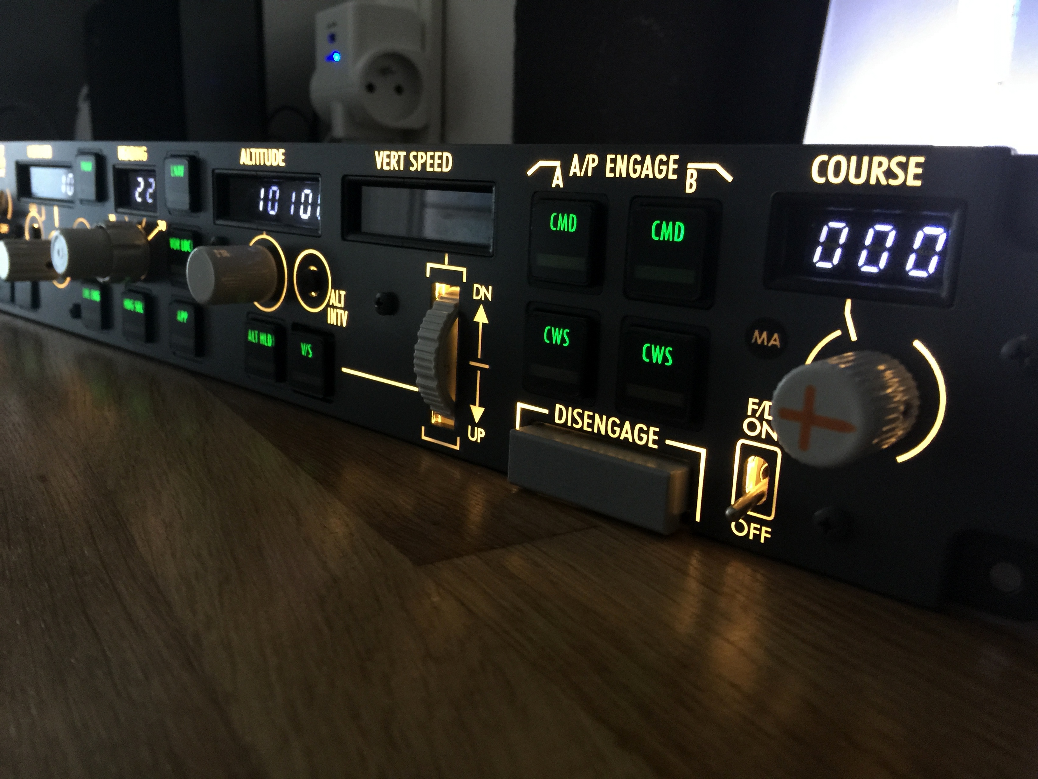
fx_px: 870
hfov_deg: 61.7
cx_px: 519
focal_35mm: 29
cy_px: 390
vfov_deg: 48.2
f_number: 2.2
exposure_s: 1/4
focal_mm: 4.15
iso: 80
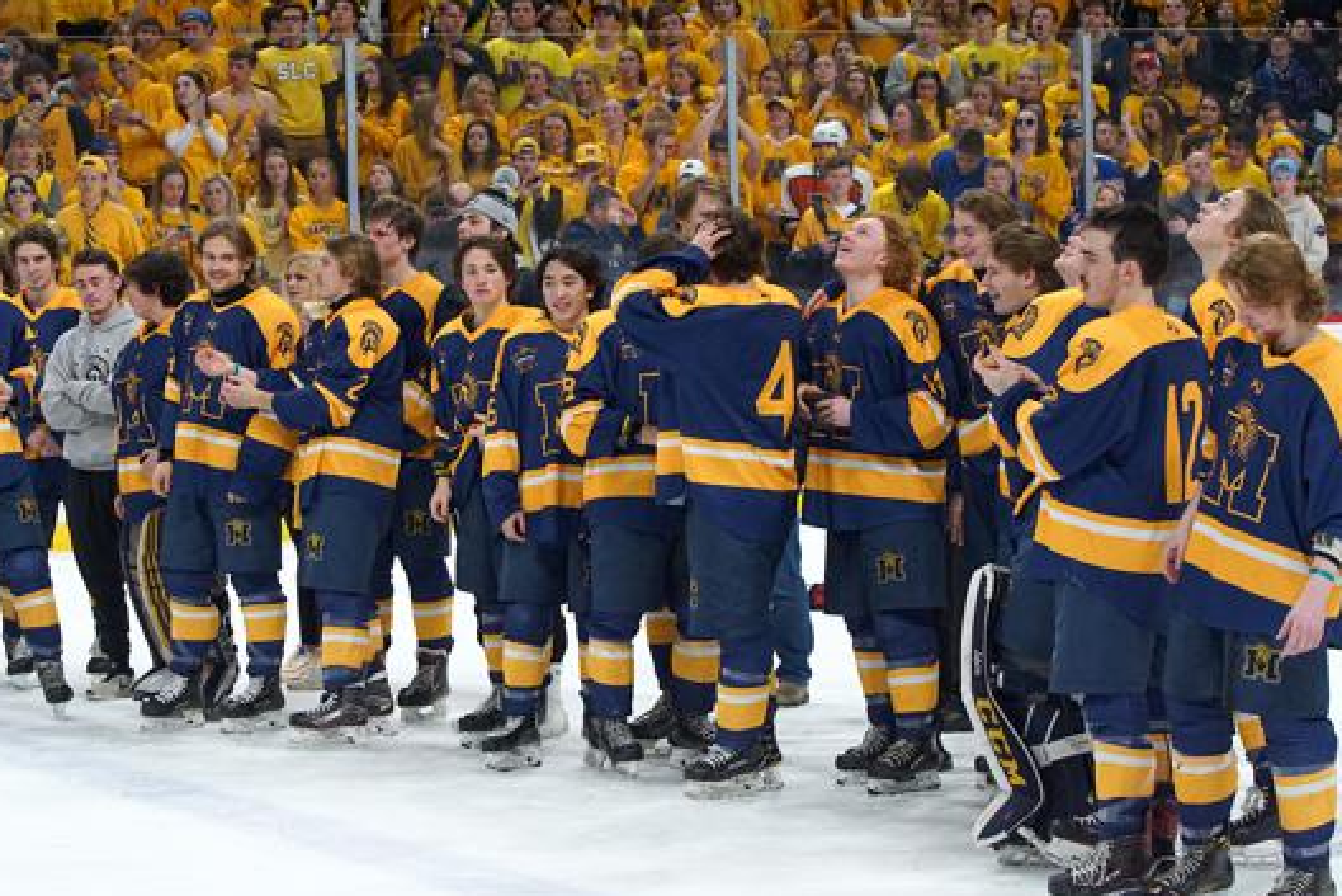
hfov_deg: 16.1
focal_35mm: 128
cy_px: 424
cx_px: 609
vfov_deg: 10.8
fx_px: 4756
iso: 1600
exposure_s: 1/250
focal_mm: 75
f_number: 5.6
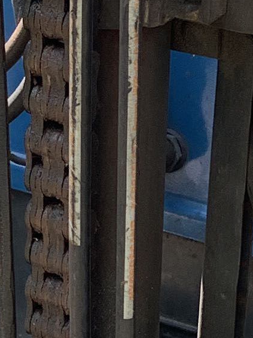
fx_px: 1813
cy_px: 415
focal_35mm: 186
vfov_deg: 10.4
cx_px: 144
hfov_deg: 8.0
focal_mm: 4.25
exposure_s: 1/311
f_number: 1.8
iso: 25
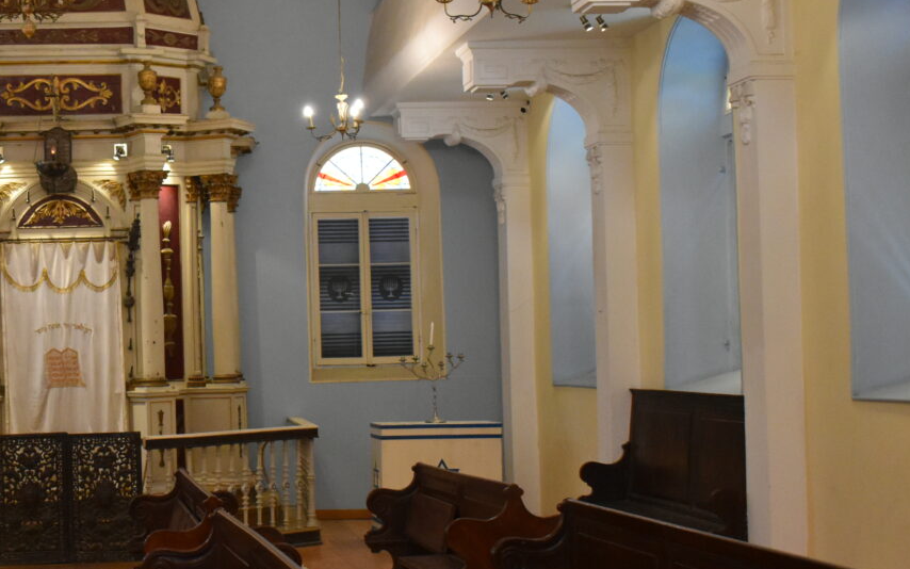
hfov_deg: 30.2
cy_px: 321
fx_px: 1637
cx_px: 153
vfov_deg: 19.7
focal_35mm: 66
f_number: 3.8
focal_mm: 24
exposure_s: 1/125
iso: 2500
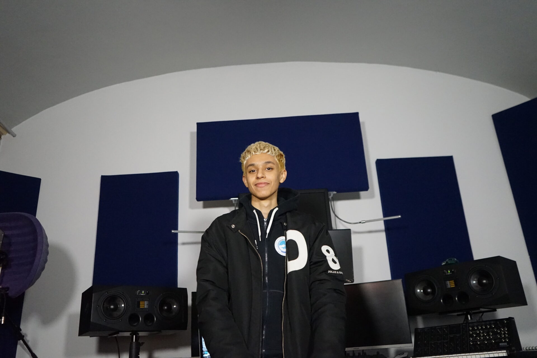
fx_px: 447
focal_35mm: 30
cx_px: 268
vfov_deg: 43.6
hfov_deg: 61.9
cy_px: 179
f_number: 3.5
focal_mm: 30
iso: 6400
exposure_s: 1/160
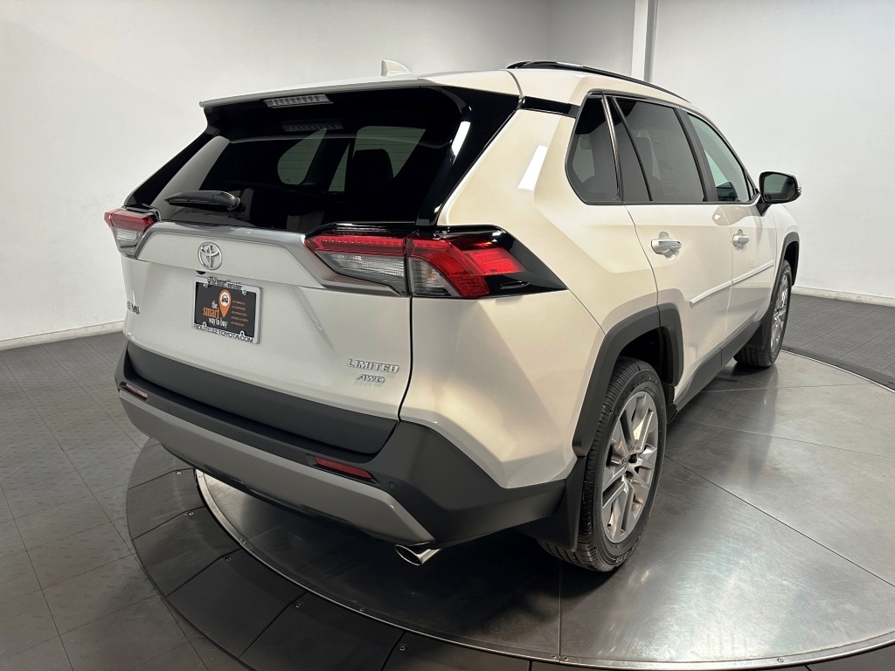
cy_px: 336
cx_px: 448
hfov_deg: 71.6
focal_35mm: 24
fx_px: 621
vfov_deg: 56.8
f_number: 1.78
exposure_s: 1/60
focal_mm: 6.86
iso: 250
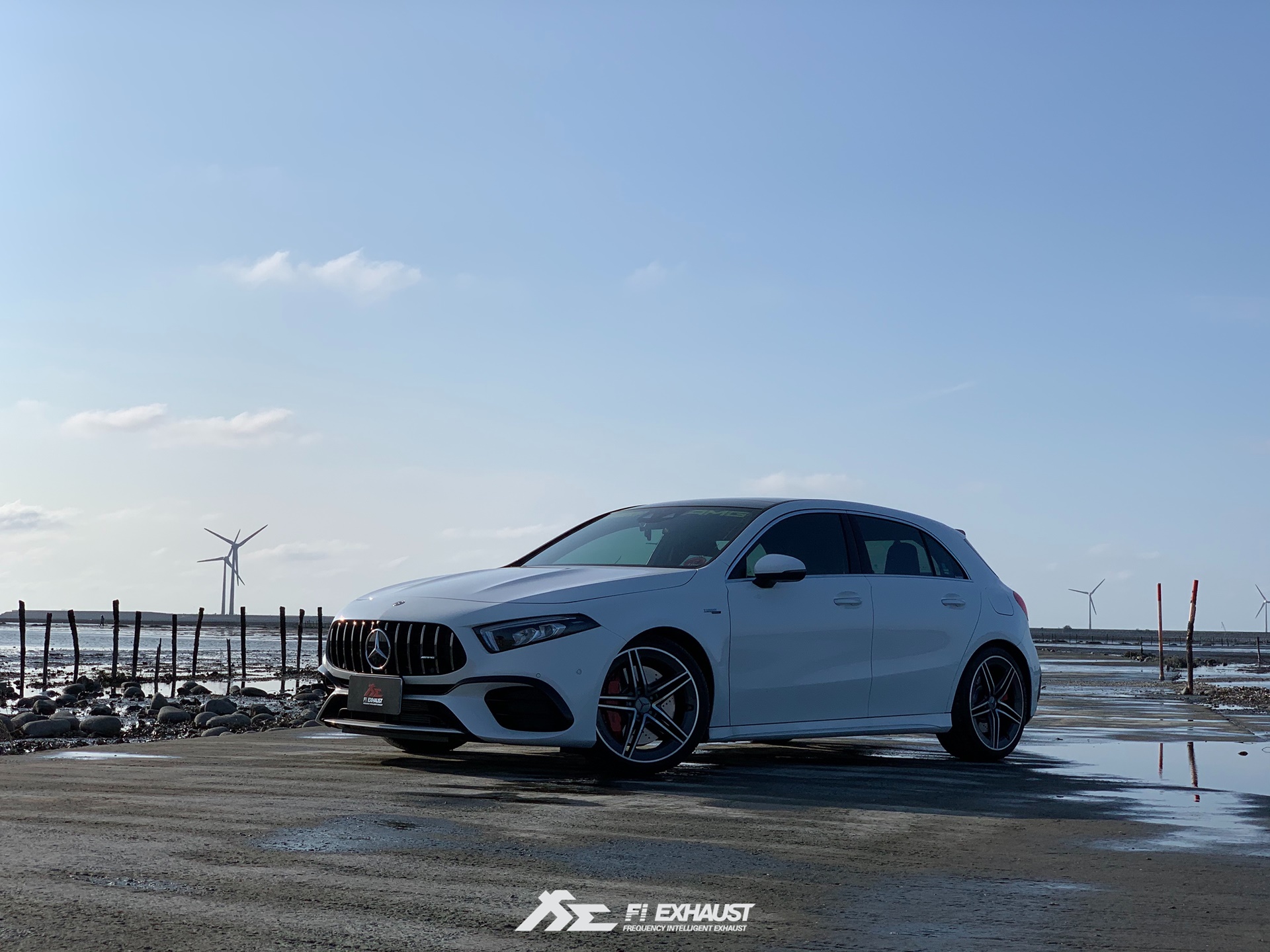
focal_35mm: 52
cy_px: 476
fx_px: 1908
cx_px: 635
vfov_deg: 28.0
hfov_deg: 36.8
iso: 16
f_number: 2.4
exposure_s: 1/2660
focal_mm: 6
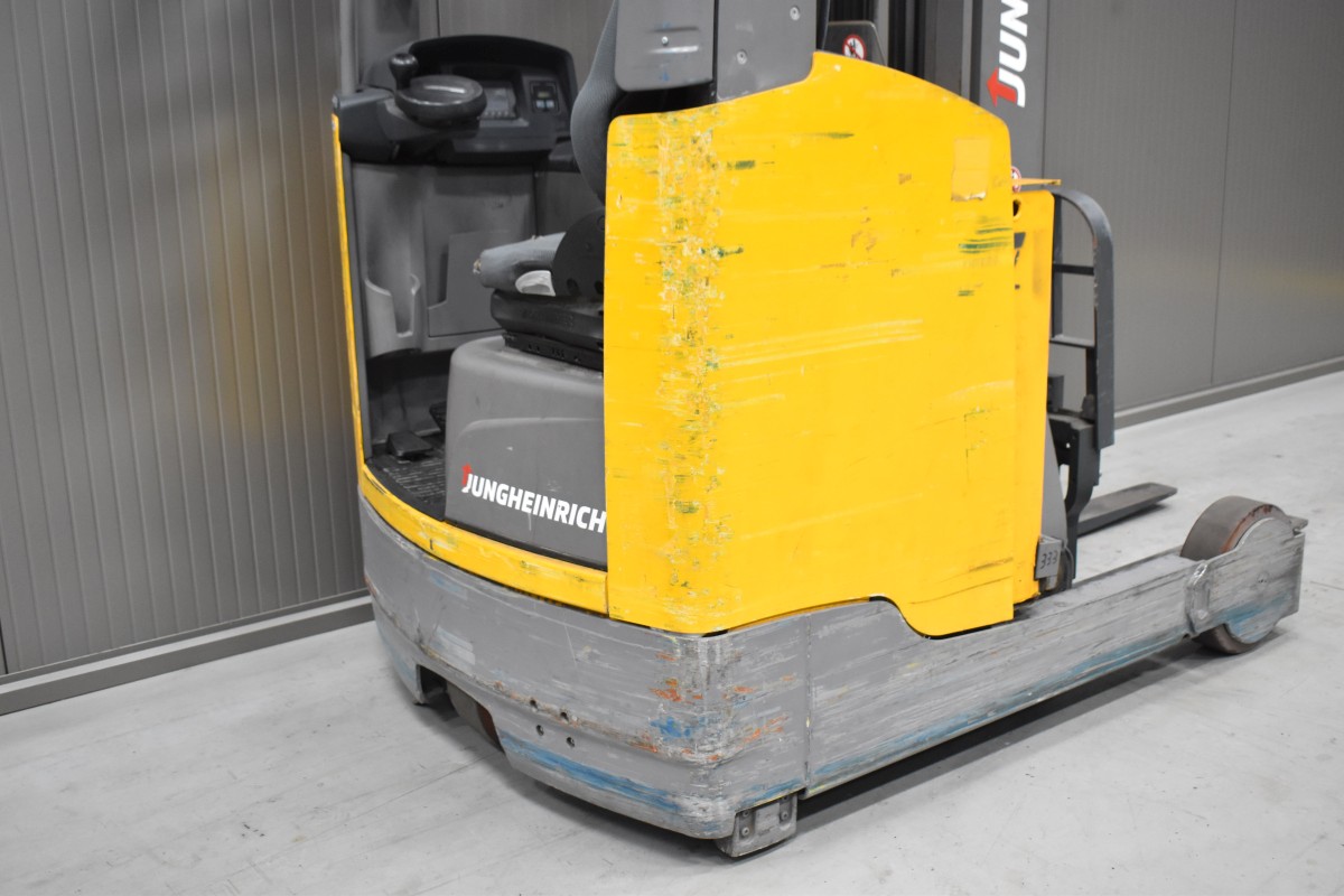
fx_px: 1400
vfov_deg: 35.5
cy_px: 448
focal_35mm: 38
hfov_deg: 51.3
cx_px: 672
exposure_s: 1/60
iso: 1600
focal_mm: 25
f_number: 4
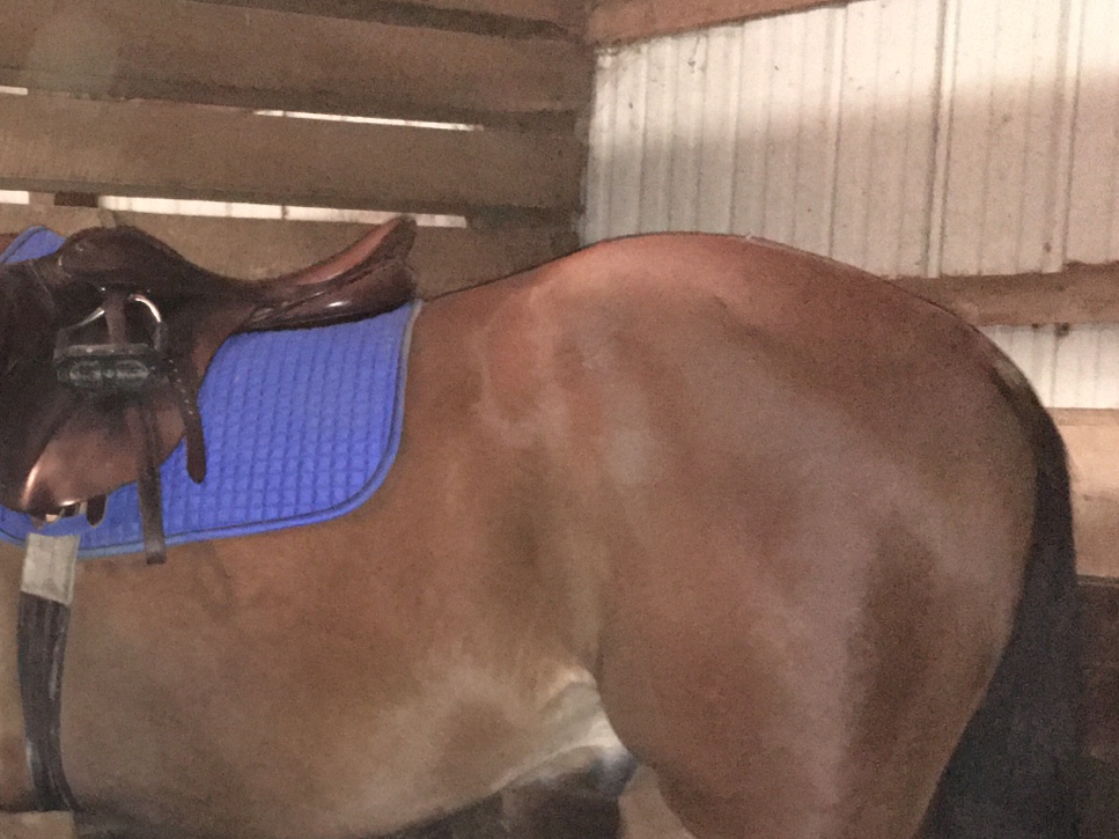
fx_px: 1842
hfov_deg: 31.7
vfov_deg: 25.1
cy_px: 710
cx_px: 56
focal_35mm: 57
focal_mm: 4.15
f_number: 2.2
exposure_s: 1/16
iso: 800
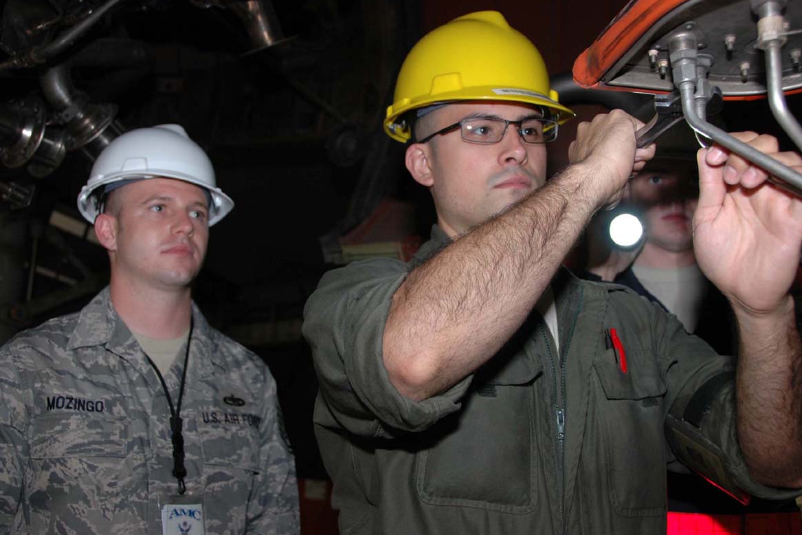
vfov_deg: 35.9
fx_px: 824
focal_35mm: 37
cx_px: 402
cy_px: 268
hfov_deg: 51.9
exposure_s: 1/60
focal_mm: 24
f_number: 4
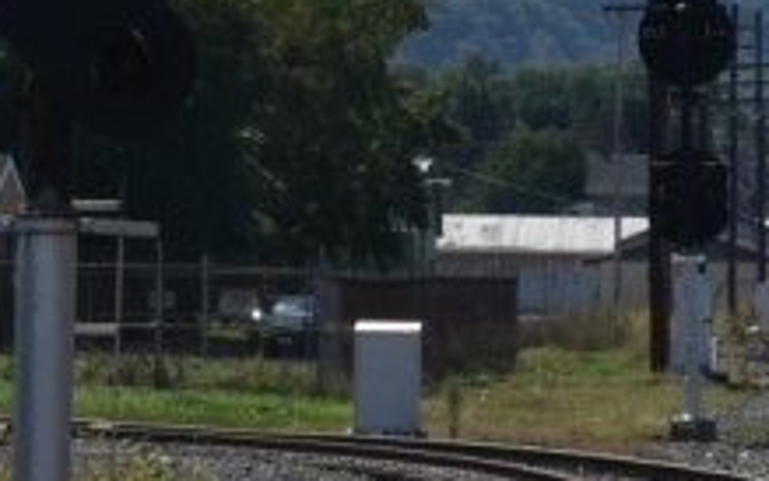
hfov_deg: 6.4
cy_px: 54
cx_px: 797
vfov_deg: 4.0
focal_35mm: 329
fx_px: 6897
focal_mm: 46
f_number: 16
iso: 800
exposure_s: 1/1000
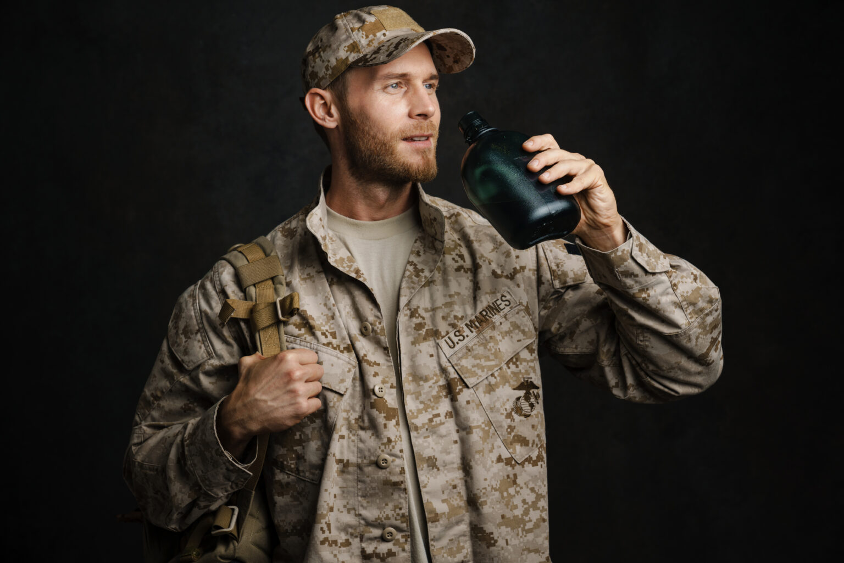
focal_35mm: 70
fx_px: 1641
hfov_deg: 28.8
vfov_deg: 19.5
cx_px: 422
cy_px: 282
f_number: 6.3
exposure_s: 1/160
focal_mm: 70
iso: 200
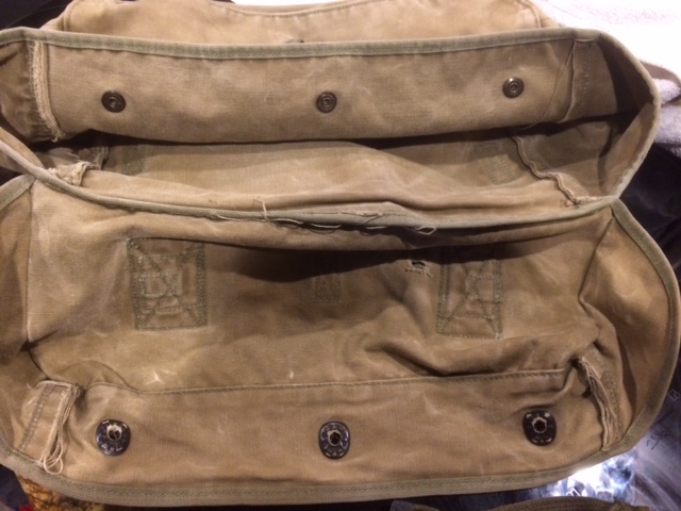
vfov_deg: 48.2
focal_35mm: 29
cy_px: 256
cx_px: 340
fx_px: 571
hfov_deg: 61.7
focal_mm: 4.15
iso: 250
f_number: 2.2
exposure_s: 1/15
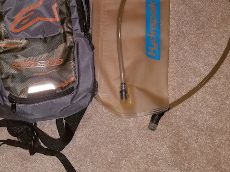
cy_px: 44
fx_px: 286
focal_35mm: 43
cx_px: 72
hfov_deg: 43.1
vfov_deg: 33.0
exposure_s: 1/50
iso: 80
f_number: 1.7
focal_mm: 4.2
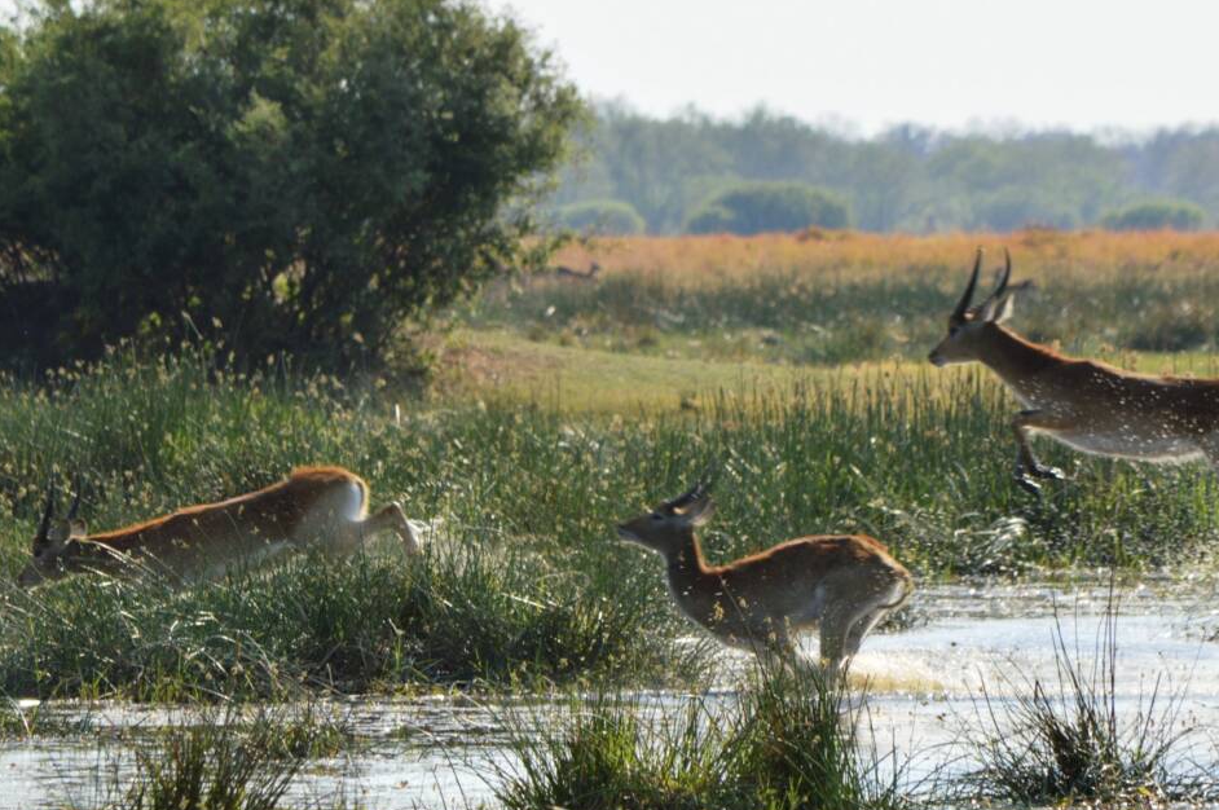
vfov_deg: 2.3
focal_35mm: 596
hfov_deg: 3.5
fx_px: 20160
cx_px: 660
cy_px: 470
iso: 200
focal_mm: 260
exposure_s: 1/320
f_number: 13
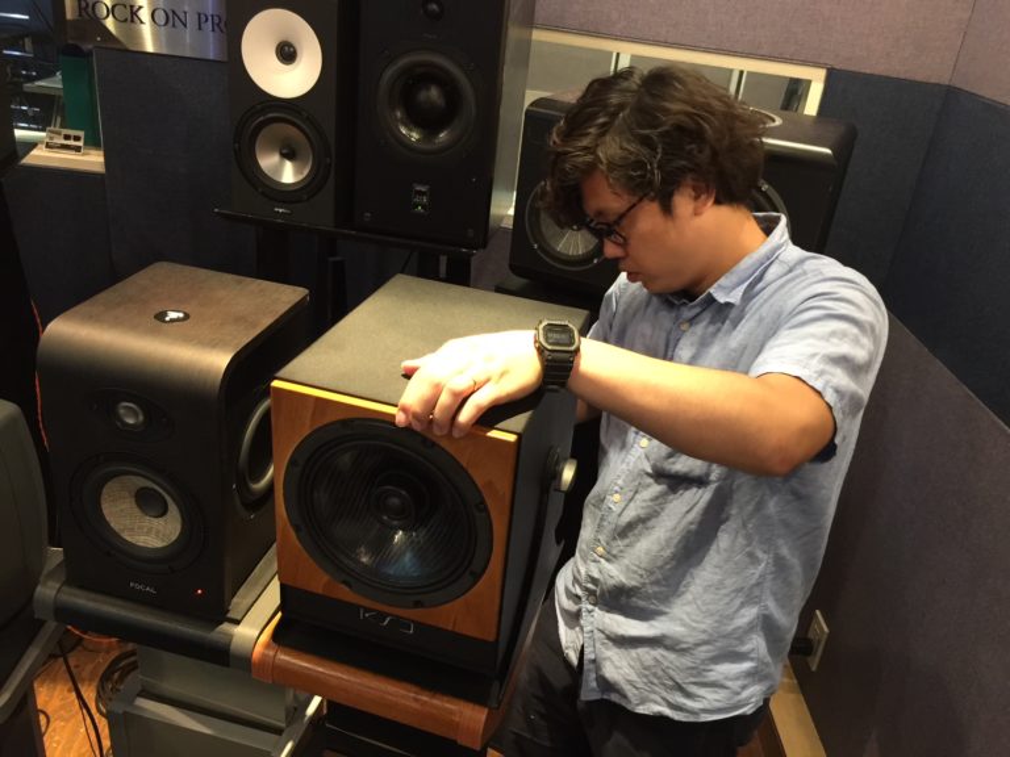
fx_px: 846
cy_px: 378
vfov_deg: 48.2
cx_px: 505
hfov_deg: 61.7
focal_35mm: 29
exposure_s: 1/10
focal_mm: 4.15
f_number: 2.2
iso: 125
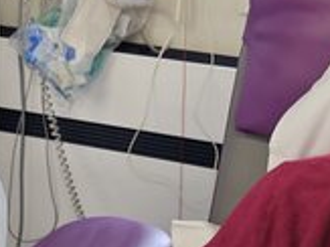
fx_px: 943
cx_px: 182
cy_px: -48
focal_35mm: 99
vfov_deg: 14.5
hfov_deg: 19.8
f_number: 1.7
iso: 320
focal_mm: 6.3
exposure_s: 1/100
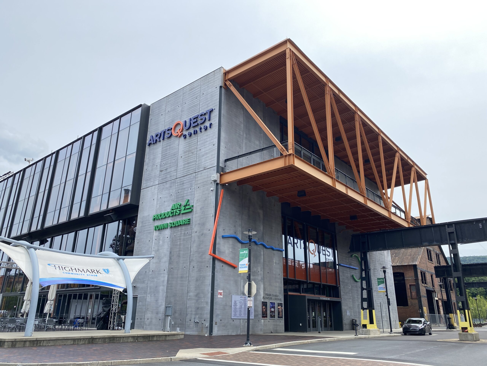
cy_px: 183
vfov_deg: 53.1
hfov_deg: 67.3
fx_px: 366
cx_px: 244
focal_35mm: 26
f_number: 1.8
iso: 32
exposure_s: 1/864
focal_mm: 4.25
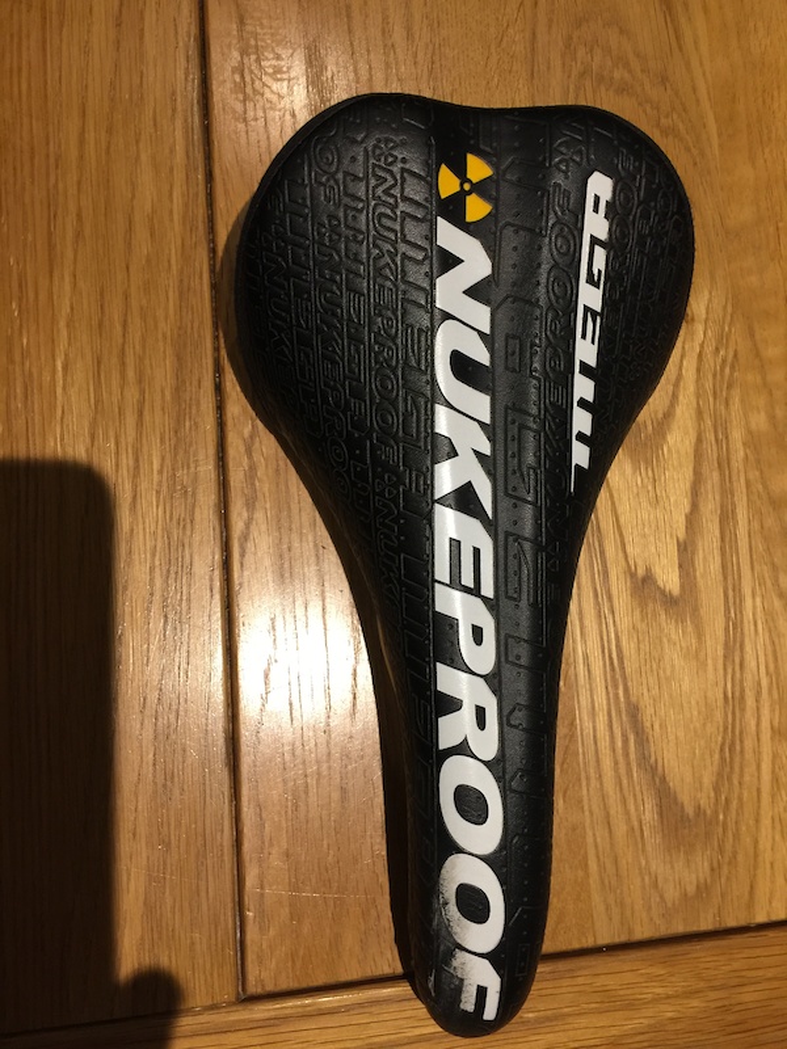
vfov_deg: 61.7
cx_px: 394
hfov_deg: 48.2
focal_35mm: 29
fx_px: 879
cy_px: 524
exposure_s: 1/17
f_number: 2.2
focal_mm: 4.15
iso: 80
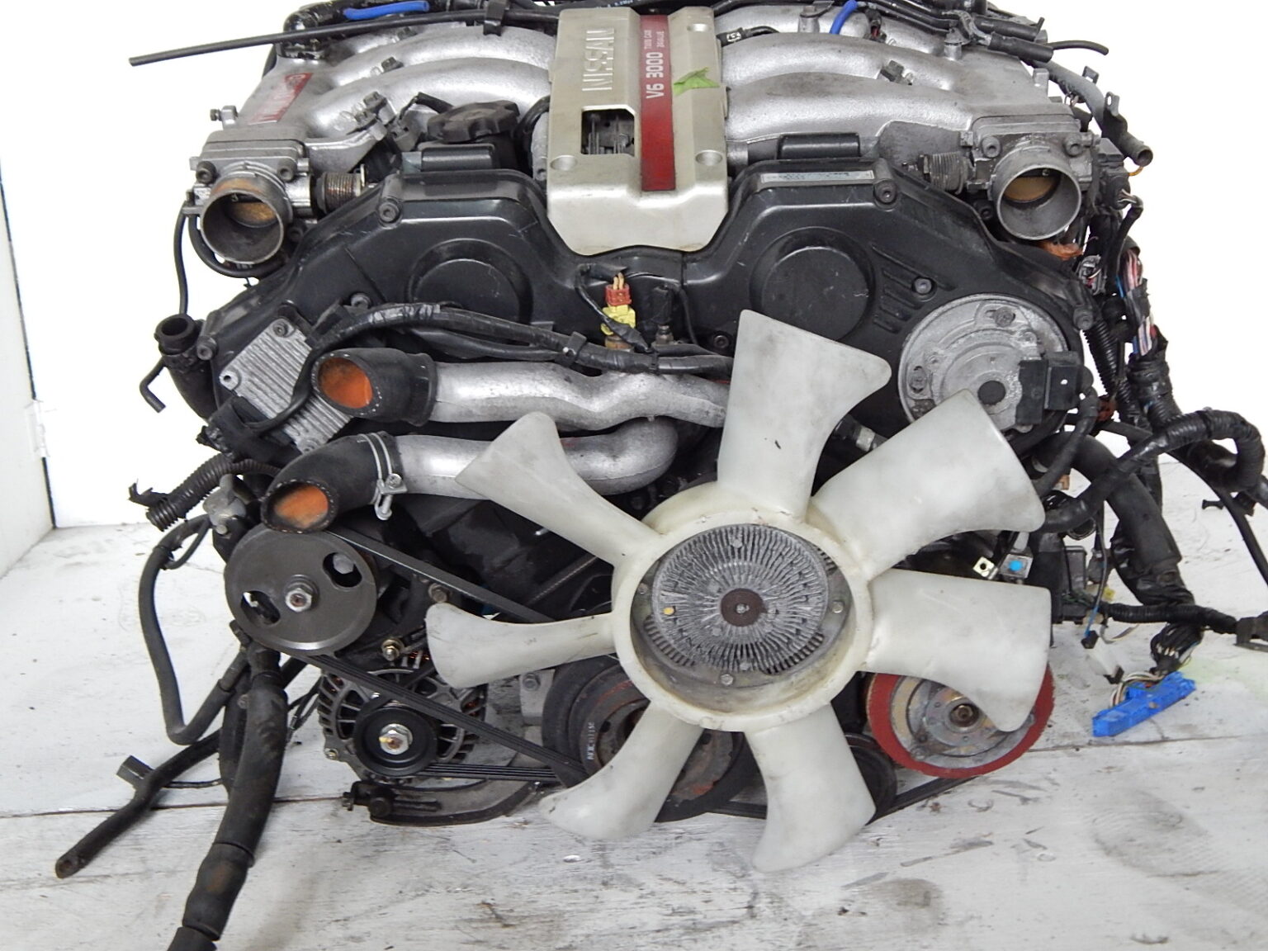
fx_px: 1795
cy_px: 476
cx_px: 634
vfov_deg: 29.7
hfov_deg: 38.9
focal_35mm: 49
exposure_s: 1/15
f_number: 3.7
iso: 400
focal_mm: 8.6
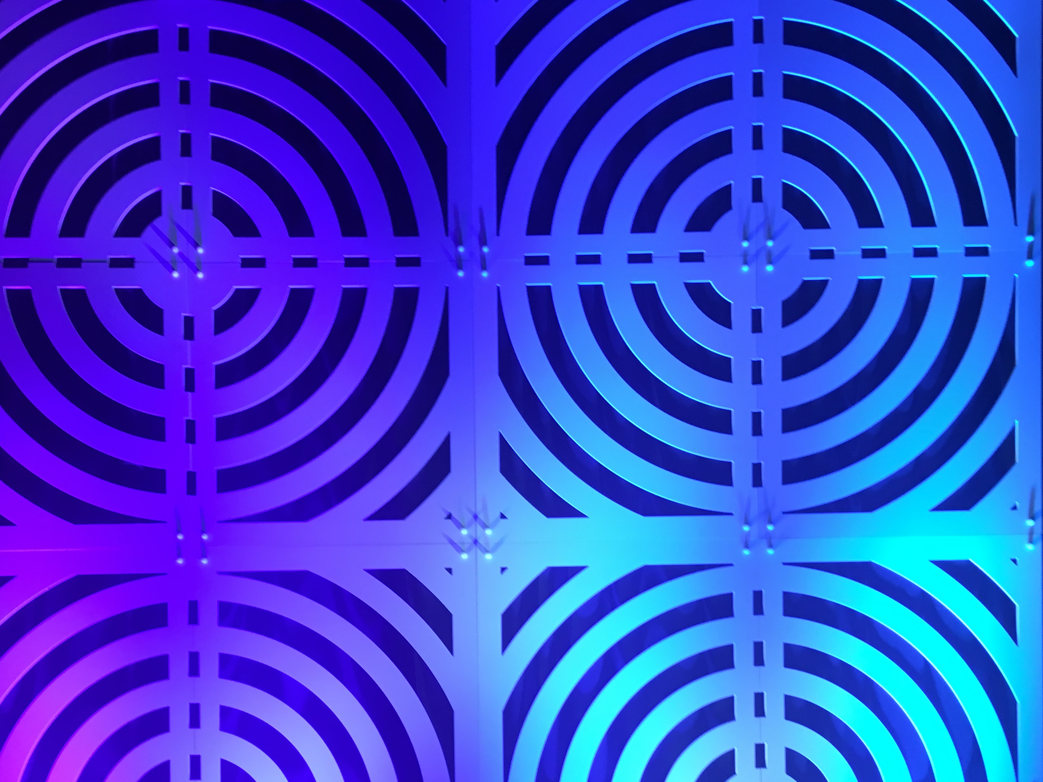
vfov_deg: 34.7
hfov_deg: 45.4
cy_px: 539
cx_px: 394
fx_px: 1235
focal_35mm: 41
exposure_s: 1/30
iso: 64
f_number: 2.2
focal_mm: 4.15
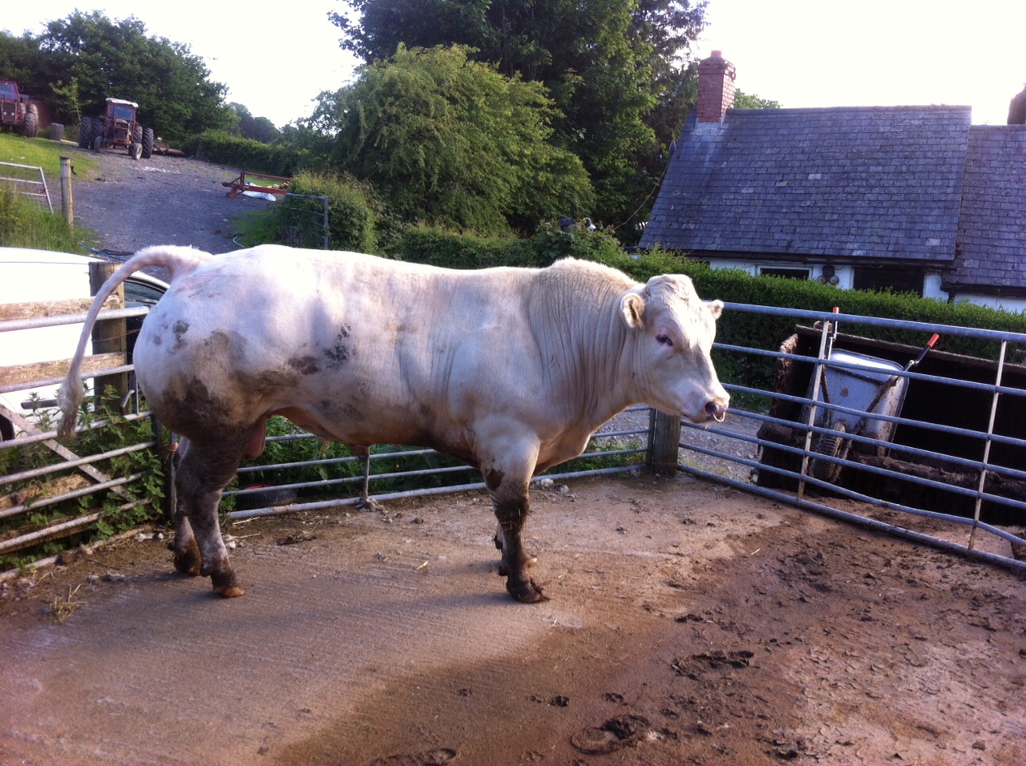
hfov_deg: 52.7
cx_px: 513
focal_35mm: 35
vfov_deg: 40.6
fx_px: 1036
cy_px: 383
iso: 80
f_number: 2.8
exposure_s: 1/138
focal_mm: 3.85
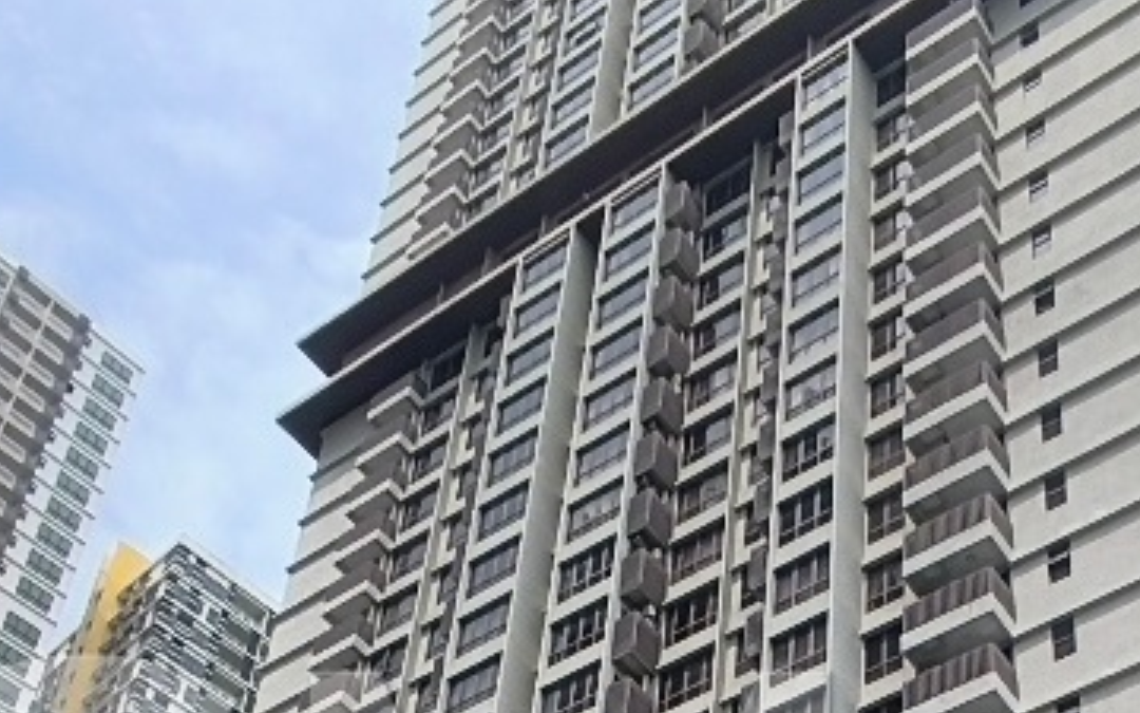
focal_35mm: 56
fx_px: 1740
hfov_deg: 36.1
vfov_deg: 21.0
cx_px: 690
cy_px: 938
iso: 50
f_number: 2.2
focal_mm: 1.65
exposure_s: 1/4357
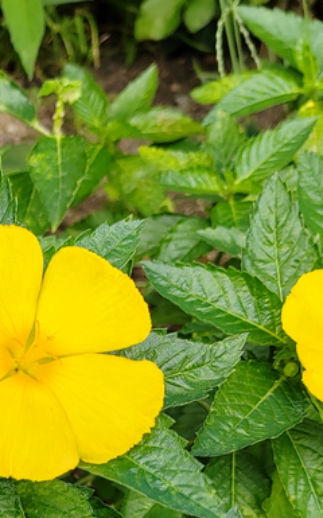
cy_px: 533
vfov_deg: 22.5
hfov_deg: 13.8
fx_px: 1242
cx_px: -172
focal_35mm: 88
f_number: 1.9
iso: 100
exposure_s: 1/310
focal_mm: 5.52
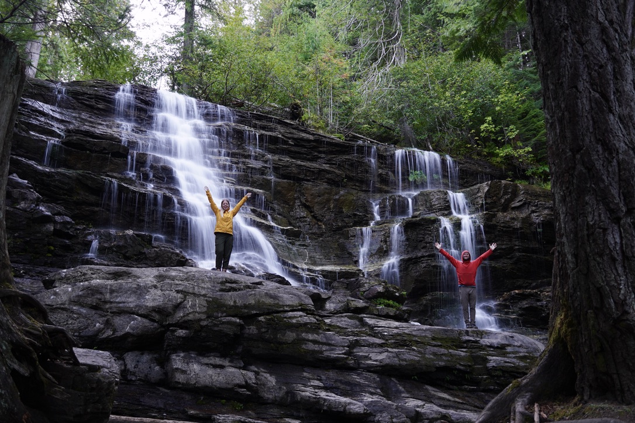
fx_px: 661
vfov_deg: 35.5
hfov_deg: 51.3
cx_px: 318
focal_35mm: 38
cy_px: 212
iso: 125
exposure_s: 1/4
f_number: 4
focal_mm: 25
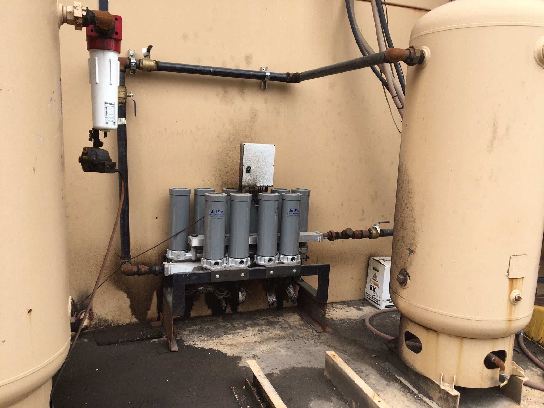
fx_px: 456
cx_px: 272
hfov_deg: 61.7
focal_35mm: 29
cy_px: 204
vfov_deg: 48.2
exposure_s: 1/236
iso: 25
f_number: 2.2
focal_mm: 4.15
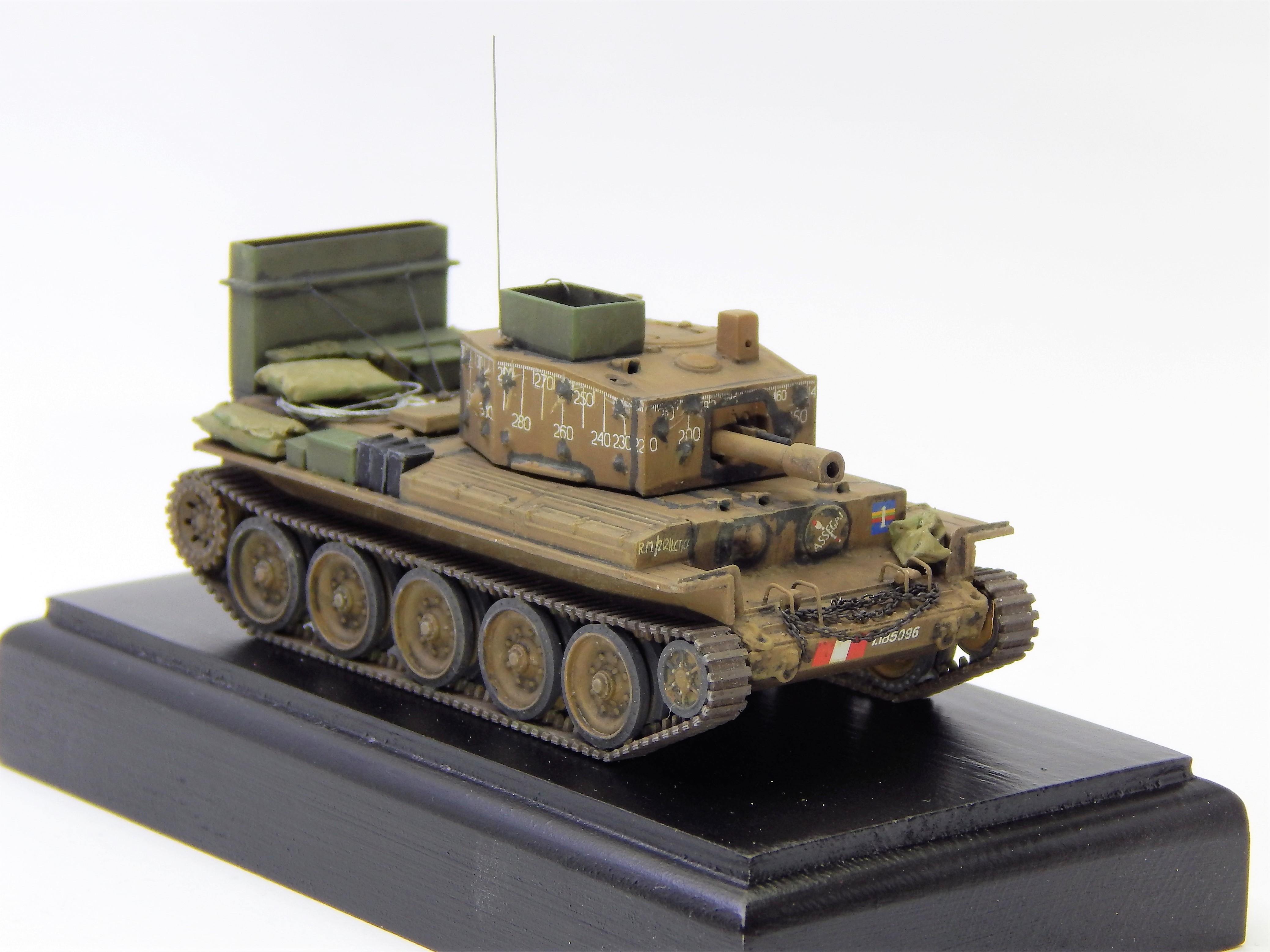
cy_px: 476
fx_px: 4219
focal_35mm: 115
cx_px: 635
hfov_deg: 17.1
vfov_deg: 12.9
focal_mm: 20.5
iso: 140
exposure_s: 1/30
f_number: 4.6
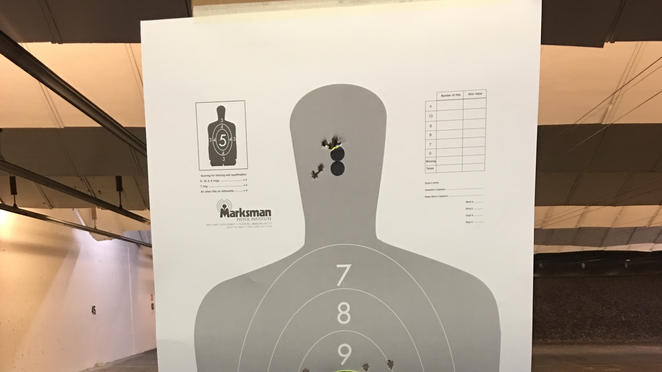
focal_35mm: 43
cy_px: 434
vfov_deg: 25.2
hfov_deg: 47.4
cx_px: 334
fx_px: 755
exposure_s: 1/15
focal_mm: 4.15
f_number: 2.2
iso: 80
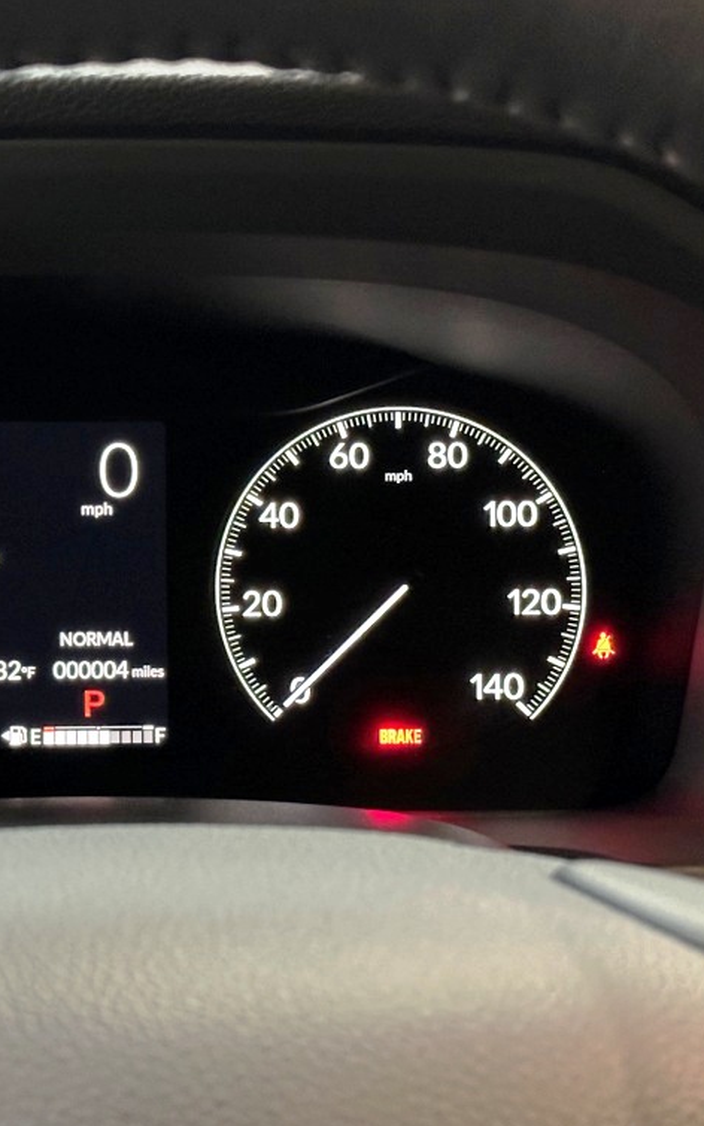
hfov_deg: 18.6
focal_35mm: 69
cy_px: 571
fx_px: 2118
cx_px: 81
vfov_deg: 29.8
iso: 640
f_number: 1.78
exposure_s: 1/24
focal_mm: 6.86
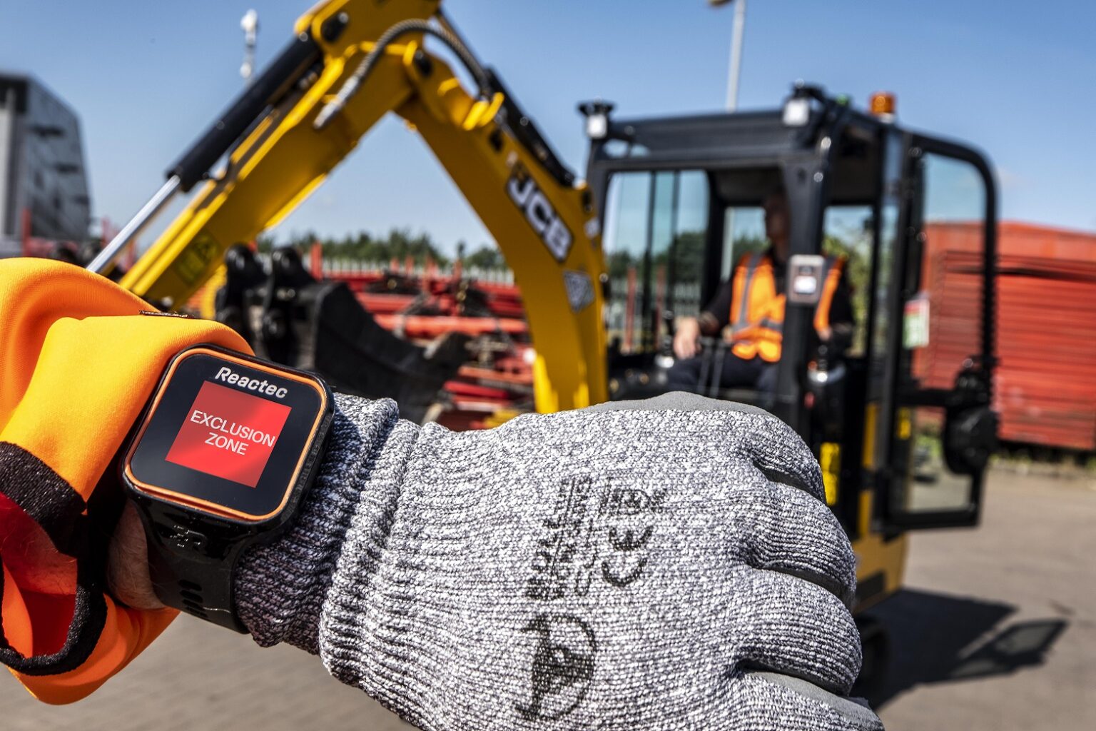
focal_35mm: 36
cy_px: 366
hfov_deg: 53.1
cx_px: 548
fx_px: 1096
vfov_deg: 36.9
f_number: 9
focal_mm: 24
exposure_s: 1/125
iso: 80
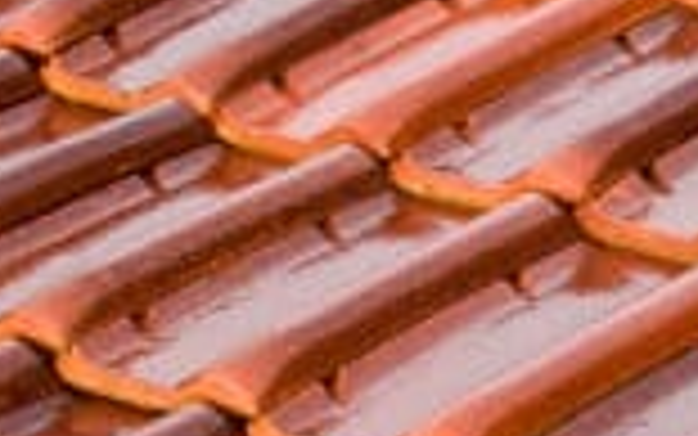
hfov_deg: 9.4
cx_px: 928
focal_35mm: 218
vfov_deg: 6.0
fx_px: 4148
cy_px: 256
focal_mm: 48
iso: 200
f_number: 7.1
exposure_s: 1/30
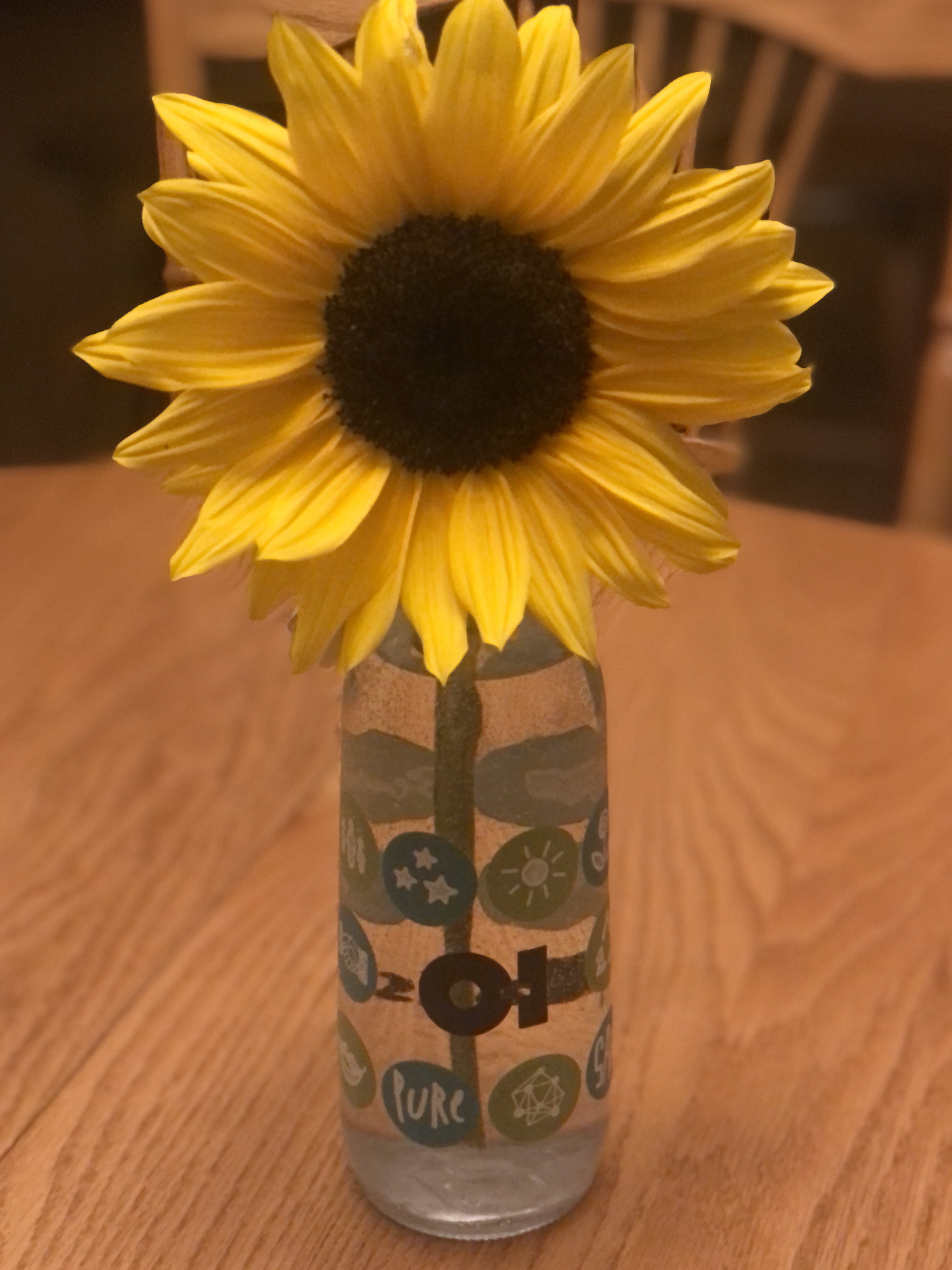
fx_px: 2310
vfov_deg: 30.7
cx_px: 487
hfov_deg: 23.3
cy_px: 664
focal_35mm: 63
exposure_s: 1/30
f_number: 2.8
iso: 1000
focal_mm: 6.6
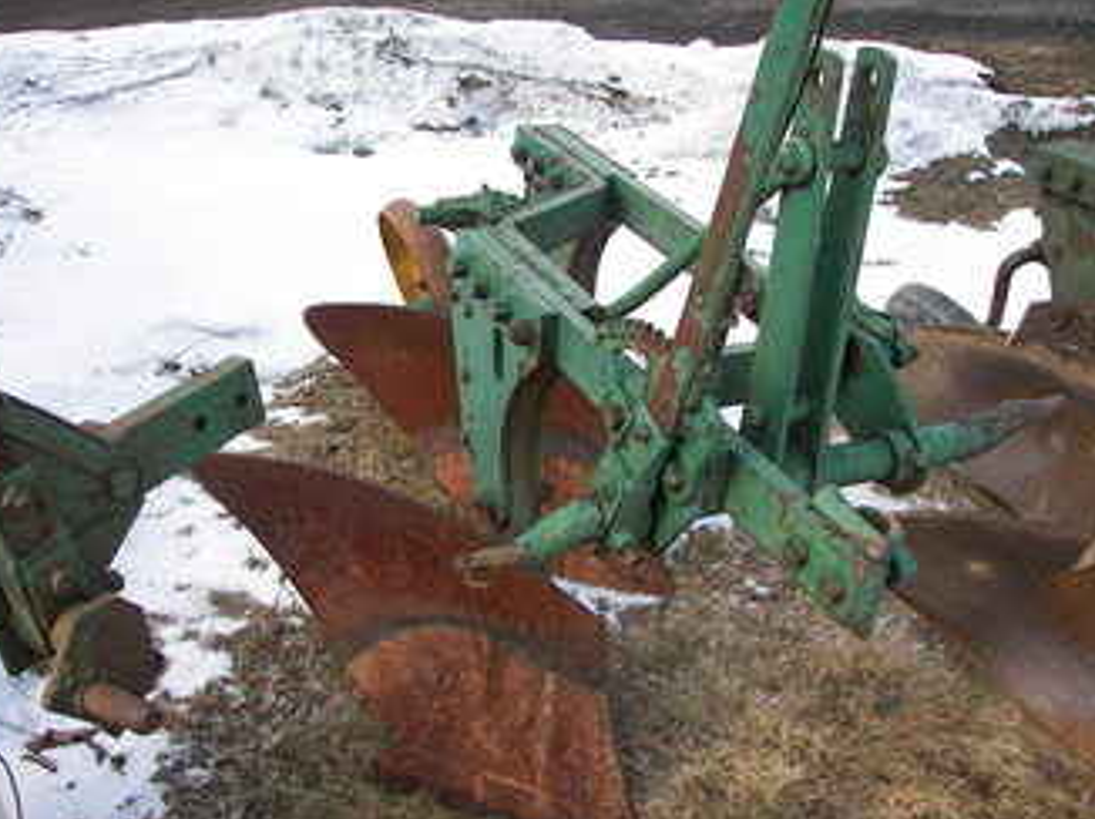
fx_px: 1201
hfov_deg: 49.0
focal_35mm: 38
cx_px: 527
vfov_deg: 37.7
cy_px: 430
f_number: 2.8
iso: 50
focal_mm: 6
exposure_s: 1/250
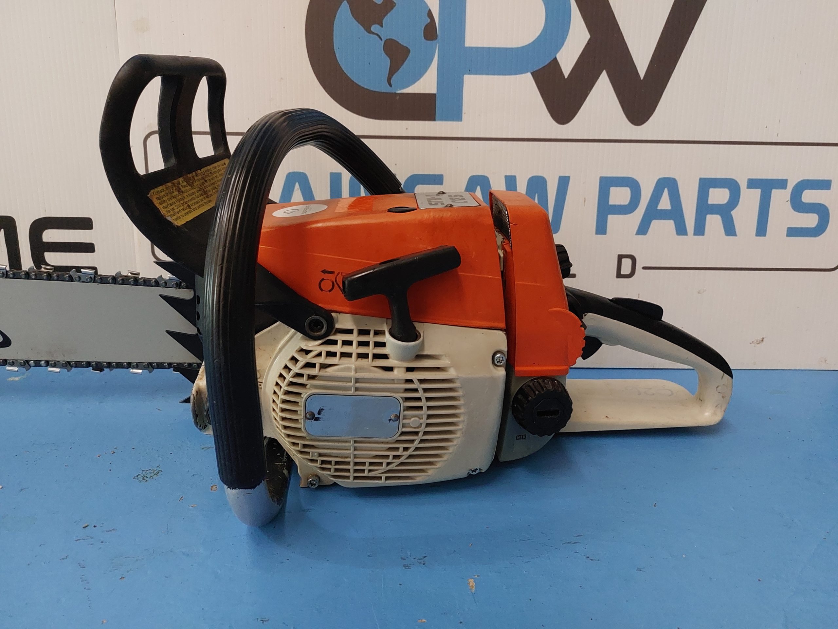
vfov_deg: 56.8
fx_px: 581
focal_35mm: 24
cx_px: 419
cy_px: 314
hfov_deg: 71.6
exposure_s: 1/25
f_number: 1.8
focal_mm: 5.23
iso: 800
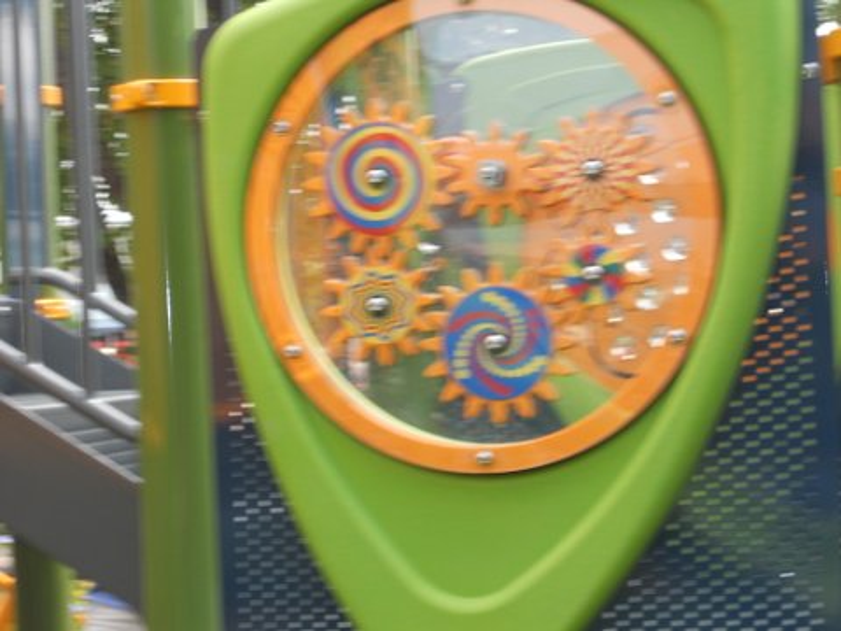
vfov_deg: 16.1
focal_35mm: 92
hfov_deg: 21.3
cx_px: 420
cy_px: 316
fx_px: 2235
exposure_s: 1/60
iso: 80
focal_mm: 16.5
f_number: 5.4
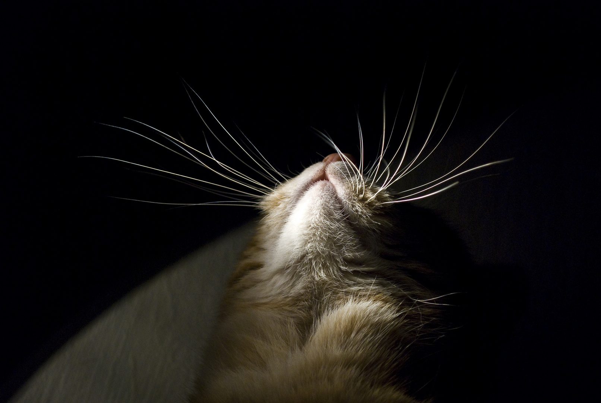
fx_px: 1379
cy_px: 202
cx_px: 300
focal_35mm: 82
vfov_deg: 16.6
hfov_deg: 24.6
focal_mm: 55
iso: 800
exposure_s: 1/400
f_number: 5.6
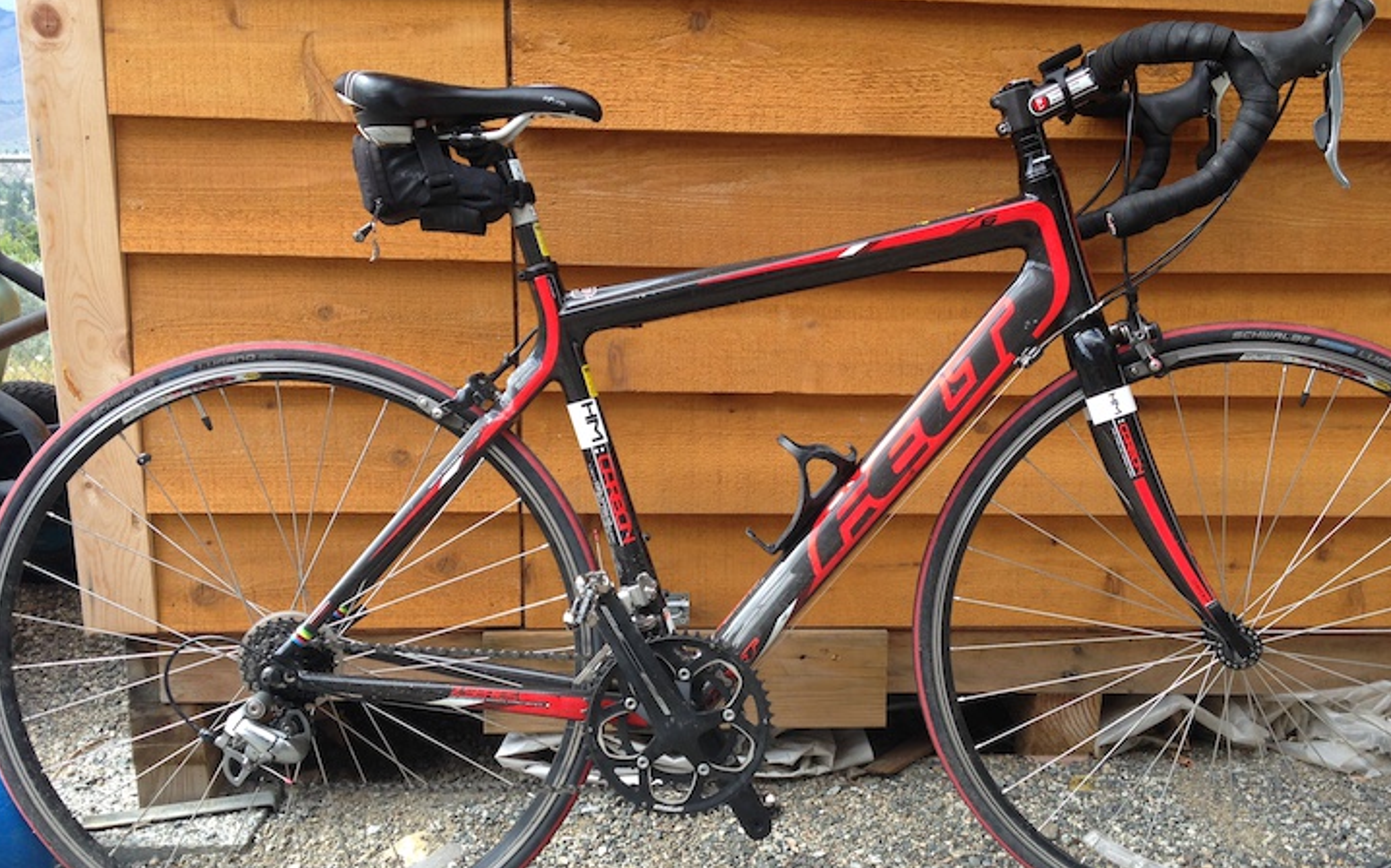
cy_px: 500
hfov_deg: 50.3
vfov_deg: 32.7
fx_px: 1478
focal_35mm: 39
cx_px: 771
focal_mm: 4.12
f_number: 2.4
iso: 50
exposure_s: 1/188
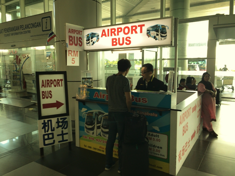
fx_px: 190
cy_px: 88
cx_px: 118
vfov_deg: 49.7
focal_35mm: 28
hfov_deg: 63.4
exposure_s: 1/30
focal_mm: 3.99
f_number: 1.8
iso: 32
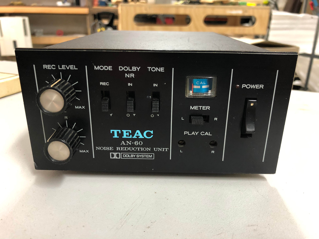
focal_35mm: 28
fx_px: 258
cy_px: 120
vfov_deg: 49.7
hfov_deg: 63.4
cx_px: 160
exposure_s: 1/17
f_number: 1.8
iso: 100
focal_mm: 4
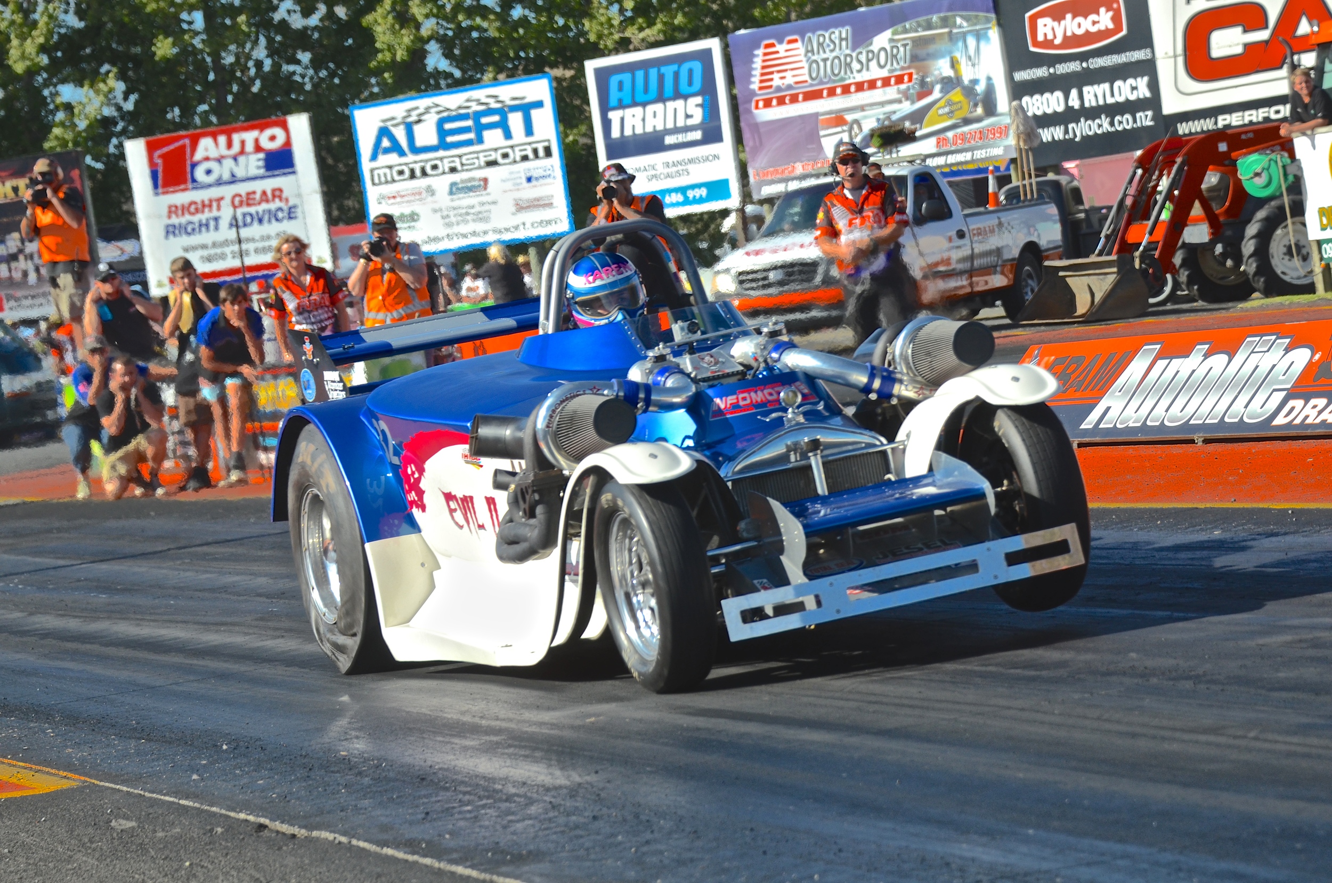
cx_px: 666
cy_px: 442
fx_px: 5539
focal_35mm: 150
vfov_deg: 9.1
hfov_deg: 13.7
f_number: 6.3
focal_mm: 100
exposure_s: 1/1600
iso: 400
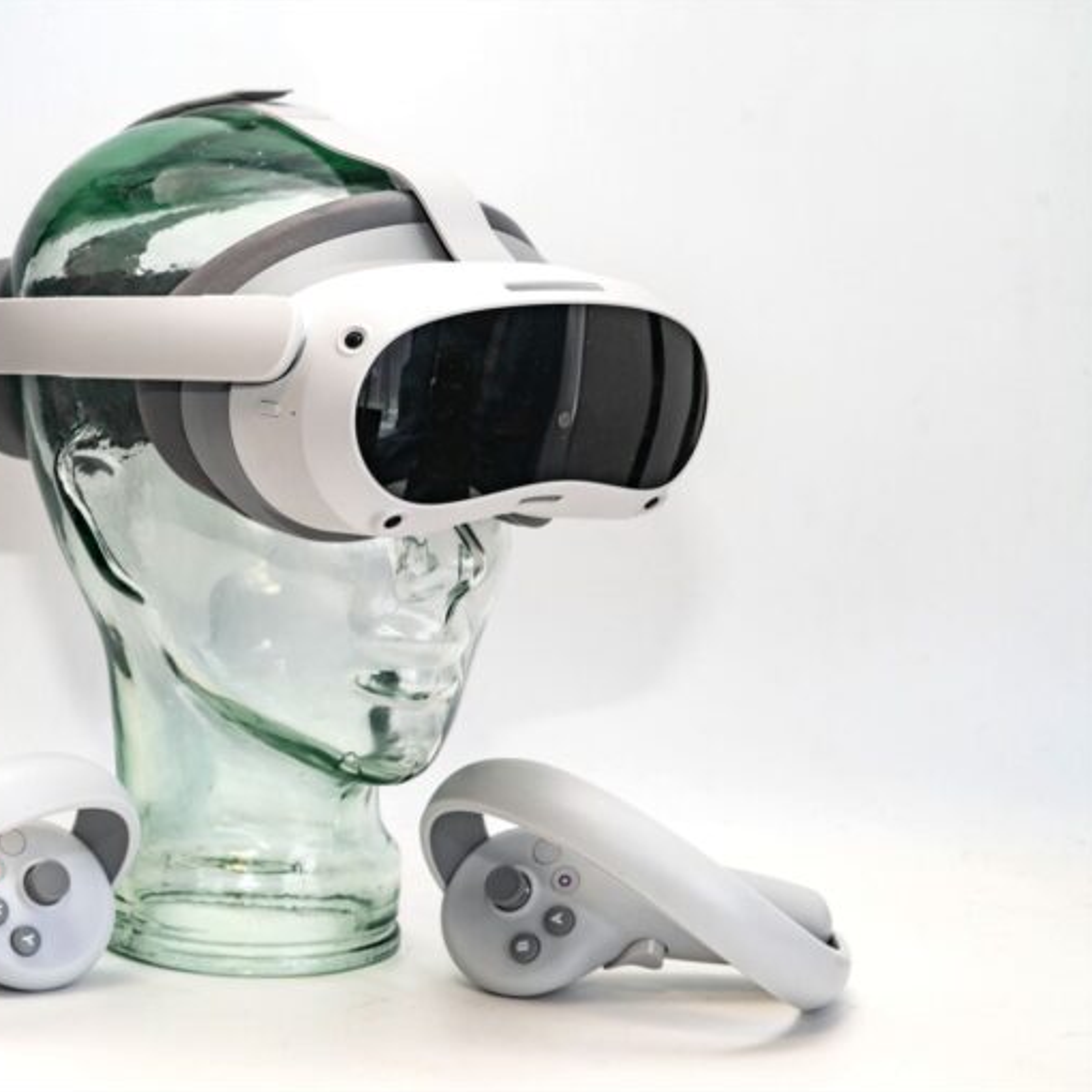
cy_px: 546
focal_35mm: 64
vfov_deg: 26.9
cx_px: 278
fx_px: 2284
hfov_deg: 26.6
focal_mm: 50
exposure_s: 1/60
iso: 500
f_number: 8
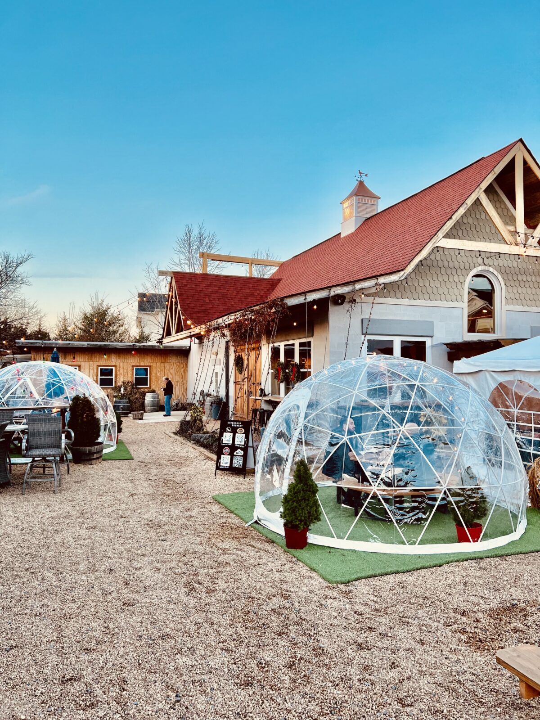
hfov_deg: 53.1
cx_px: 270
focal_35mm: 26
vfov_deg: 67.3
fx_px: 541
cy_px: 360
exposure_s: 1/120
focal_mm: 5.7
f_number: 1.5
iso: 50
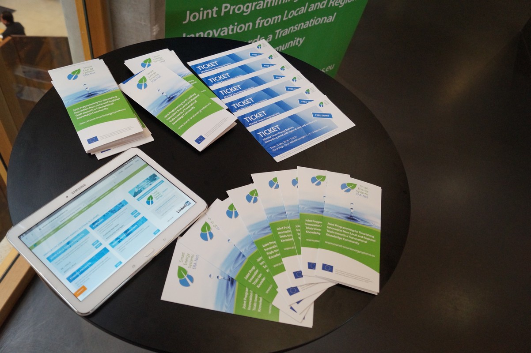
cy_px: 176
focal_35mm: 27
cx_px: 266
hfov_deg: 67.4
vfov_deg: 47.9
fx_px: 398
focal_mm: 18
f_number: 3.5
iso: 1600
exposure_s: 1/160
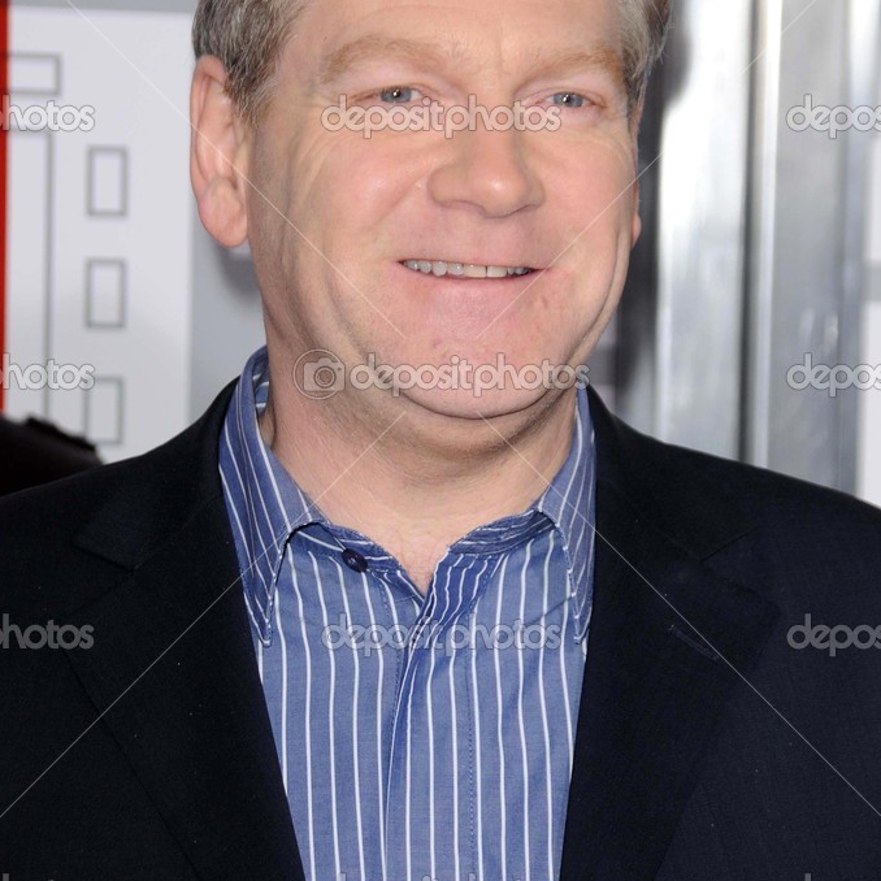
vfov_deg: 6.7
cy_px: 376
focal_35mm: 260
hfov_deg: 6.7
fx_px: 7476
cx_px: 440
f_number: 7.1
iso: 320
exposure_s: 1/250
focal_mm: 135
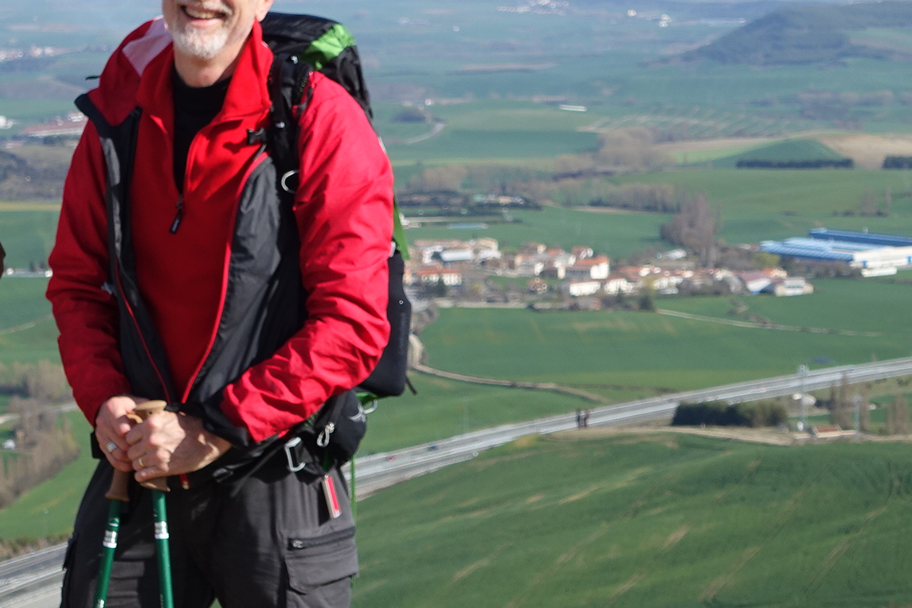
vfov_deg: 9.7
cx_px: 386
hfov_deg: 14.5
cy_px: 206
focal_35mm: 141
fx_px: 3571
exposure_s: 1/500
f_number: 5.6
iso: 125
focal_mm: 21.59
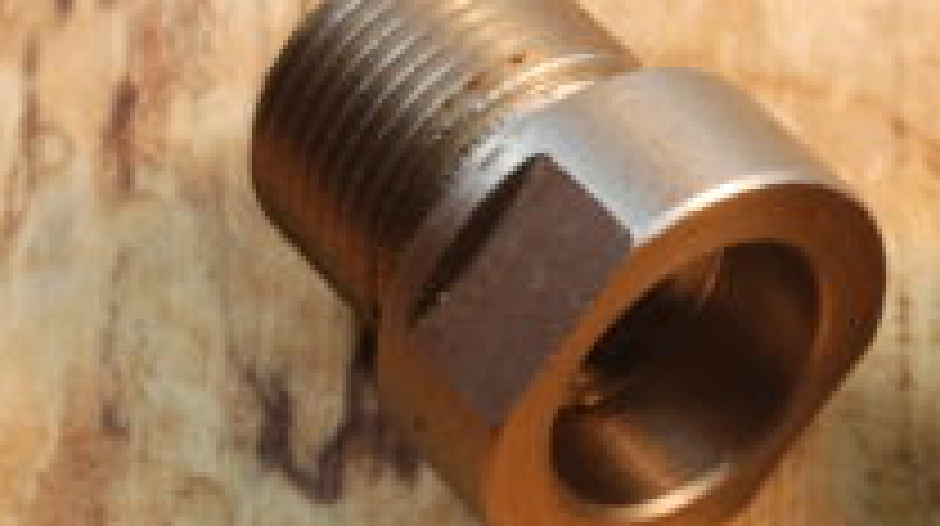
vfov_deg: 6.7
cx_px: 936
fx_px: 4506
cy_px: 324
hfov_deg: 11.8
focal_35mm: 181
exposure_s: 1/10
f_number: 22
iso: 200
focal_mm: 40
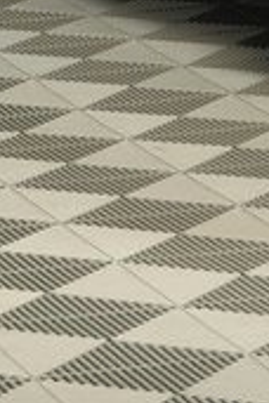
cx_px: 580
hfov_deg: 4.3
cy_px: -252
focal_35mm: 312
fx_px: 3497
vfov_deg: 6.5
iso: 250
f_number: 4.5
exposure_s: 1/200
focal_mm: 25
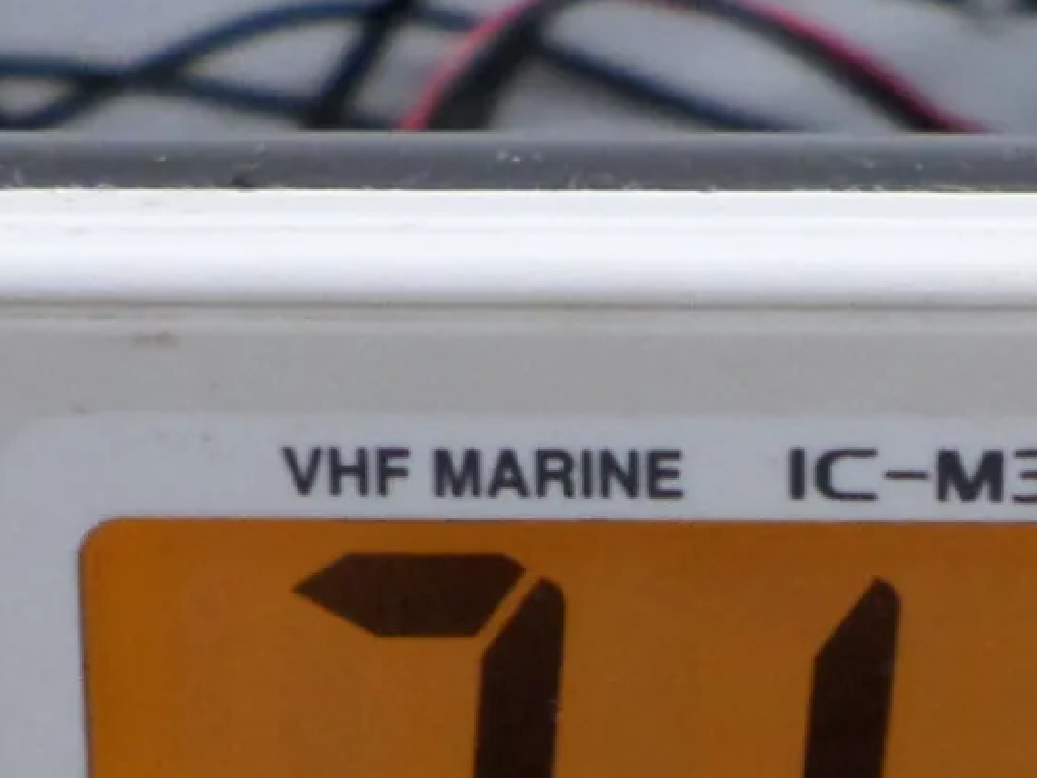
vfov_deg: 11.8
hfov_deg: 16.6
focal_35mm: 118
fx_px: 3537
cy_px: 1294
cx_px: 702
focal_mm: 4.5
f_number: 2.5
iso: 160
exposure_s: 1/30
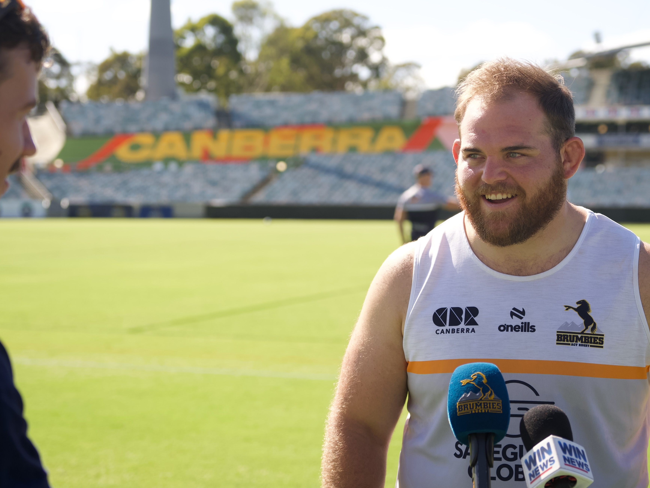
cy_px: 244
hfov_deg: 27.0
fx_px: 1352
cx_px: 351
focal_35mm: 72
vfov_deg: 20.4
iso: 800
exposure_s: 1/1250
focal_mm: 44.6
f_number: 2.8
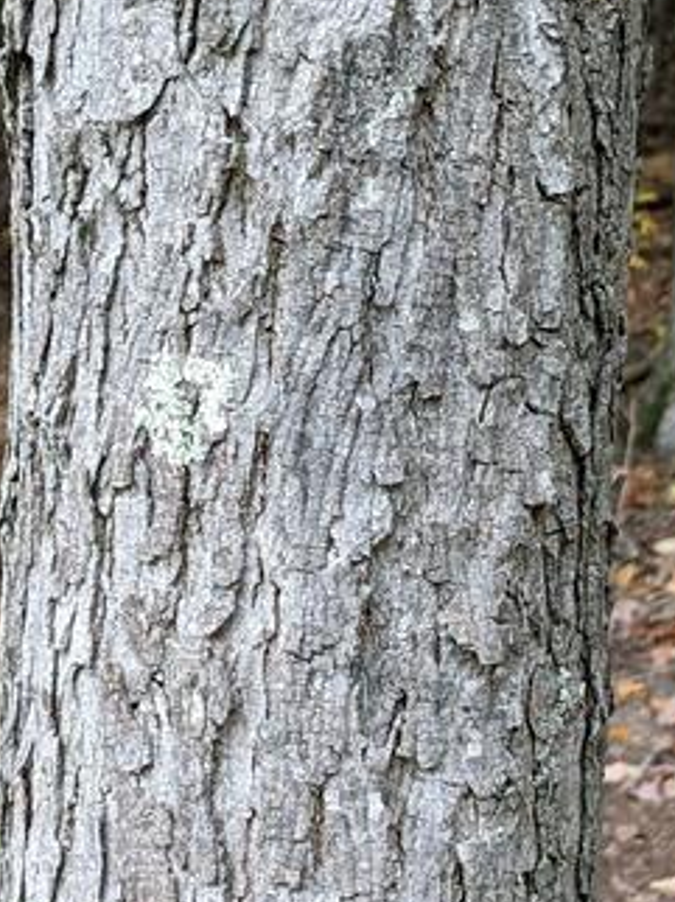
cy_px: 377
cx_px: 361
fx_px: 3176
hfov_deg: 12.1
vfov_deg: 16.2
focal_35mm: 122
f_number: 1.73
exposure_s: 1/154
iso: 47
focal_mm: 4.38
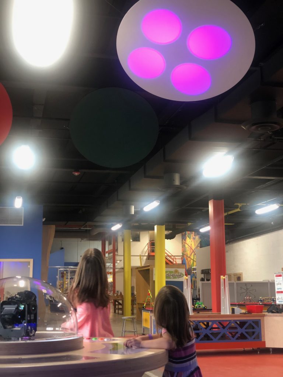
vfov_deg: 36.8
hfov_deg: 28.0
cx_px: 142
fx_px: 567
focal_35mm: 52
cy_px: 188
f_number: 2.4
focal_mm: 6
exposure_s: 1/30
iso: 125
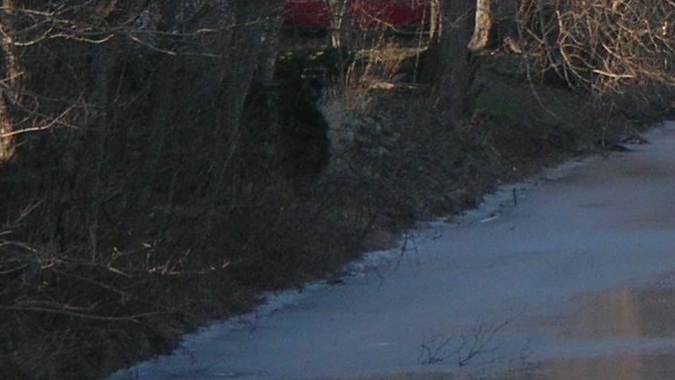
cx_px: 1097
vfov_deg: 2.3
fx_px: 9290
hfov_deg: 4.1
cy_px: -89
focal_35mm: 519
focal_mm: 23.3
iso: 50
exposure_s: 1/186
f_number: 3.7
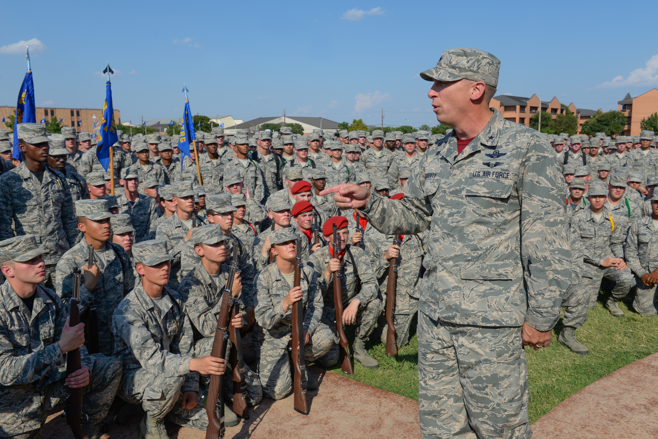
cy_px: 220
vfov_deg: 41.1
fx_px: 585
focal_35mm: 32
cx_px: 329
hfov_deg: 58.7
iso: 100
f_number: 10
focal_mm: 32
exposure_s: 1/200
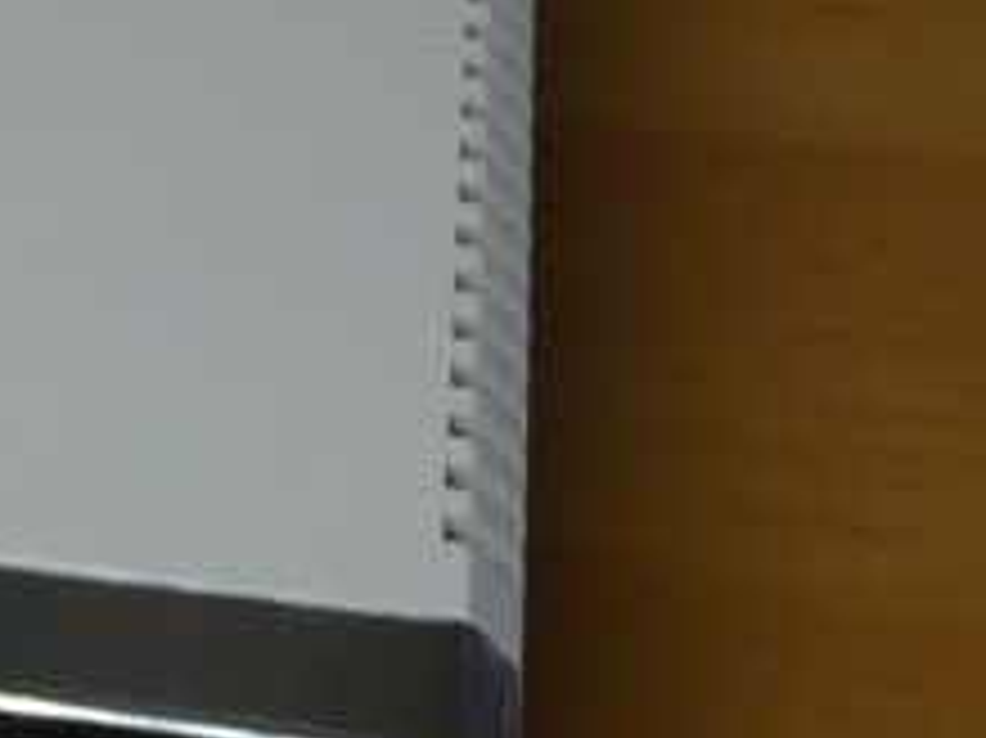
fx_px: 3729
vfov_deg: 11.1
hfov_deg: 13.5
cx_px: -806
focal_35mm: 131
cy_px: -86
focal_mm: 4.6
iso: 200
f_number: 3.3
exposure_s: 1/13
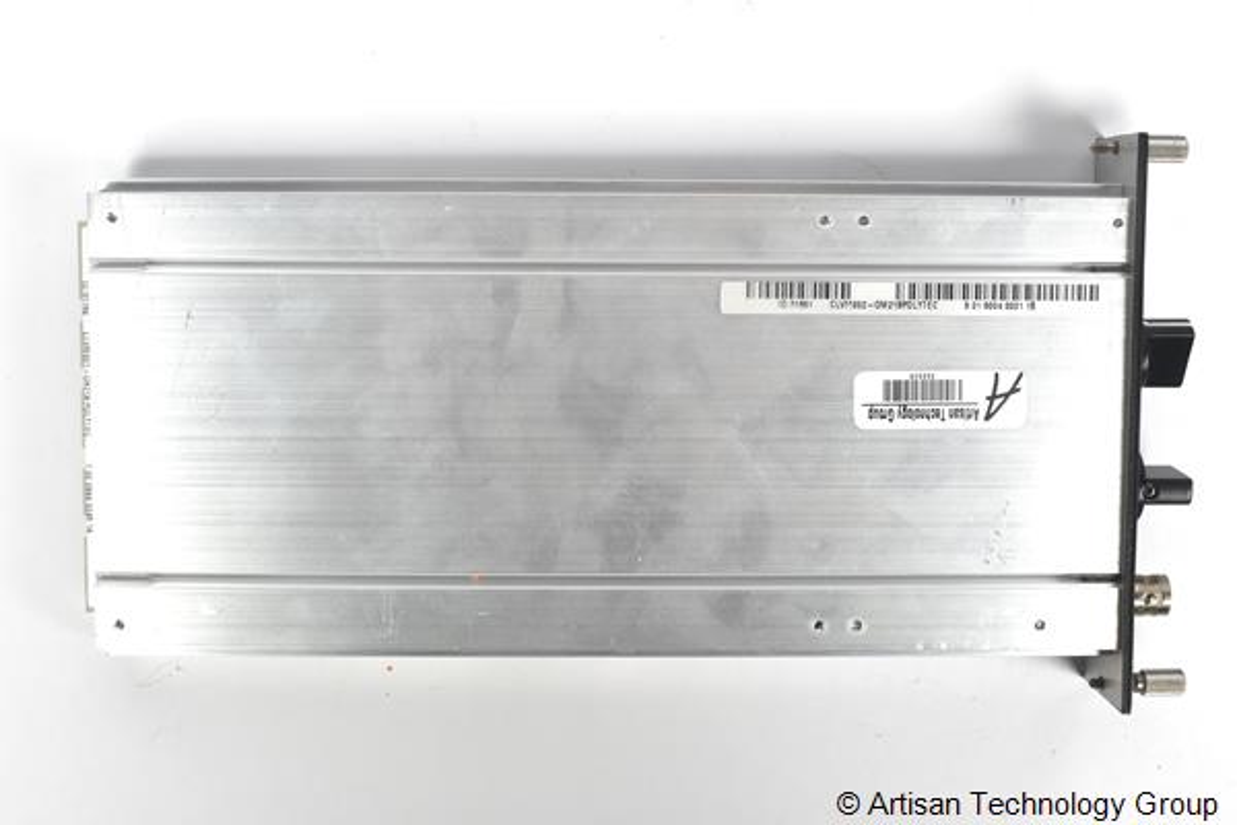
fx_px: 1031
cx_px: 618
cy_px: 412
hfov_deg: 61.9
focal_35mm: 30
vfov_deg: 43.6
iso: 200
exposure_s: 1/200
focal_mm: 20
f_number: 14
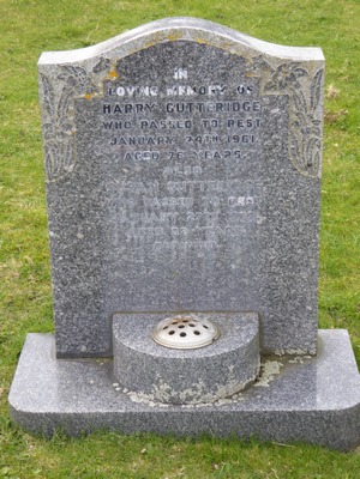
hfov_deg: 16.2
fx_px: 1262
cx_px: 180
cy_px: 240
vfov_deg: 21.5
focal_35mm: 91
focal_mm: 15
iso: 100
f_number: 4.8
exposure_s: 1/80
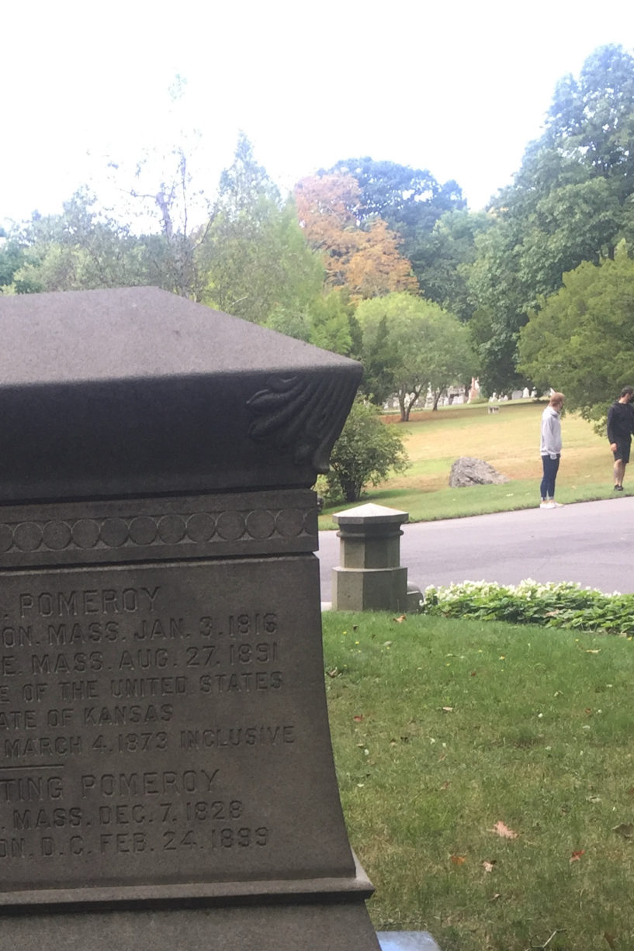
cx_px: 37
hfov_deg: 21.0
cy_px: 870
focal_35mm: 63
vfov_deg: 30.4
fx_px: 1665
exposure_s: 1/120
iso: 32
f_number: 2.2
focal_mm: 4.15
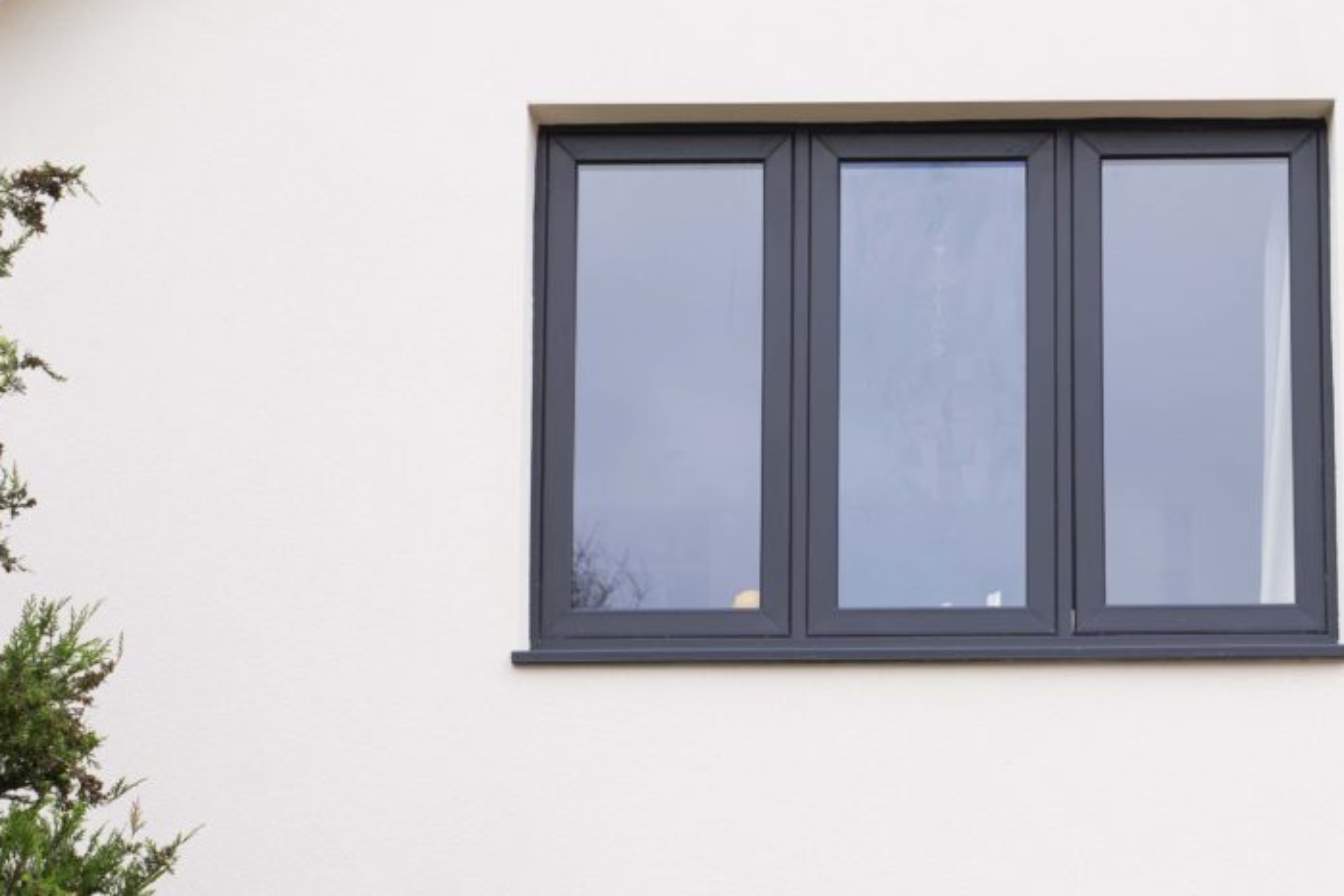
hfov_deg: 12.5
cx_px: 879
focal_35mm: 164
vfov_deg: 8.4
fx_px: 6122
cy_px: 399
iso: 100
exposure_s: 1/50
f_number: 7.1
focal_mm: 75
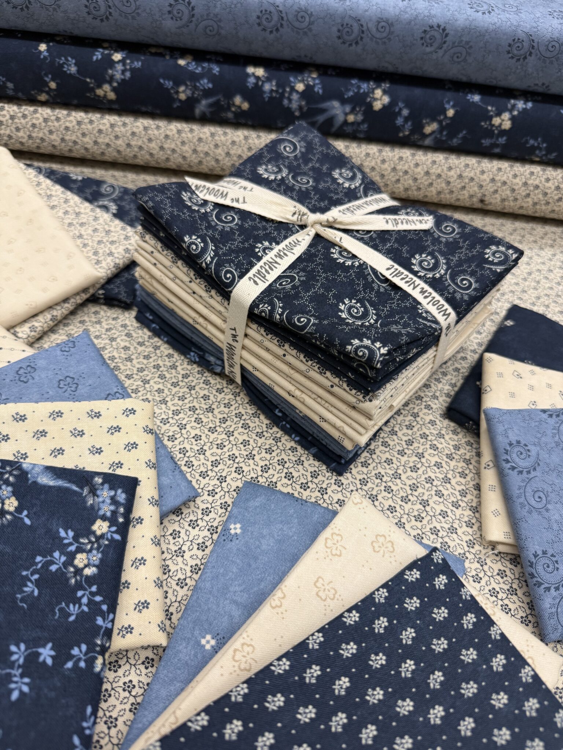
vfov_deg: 71.6
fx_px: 520
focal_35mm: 24
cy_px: 375
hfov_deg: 56.8
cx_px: 282
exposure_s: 1/120
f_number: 1.78
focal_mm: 6.76
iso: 160
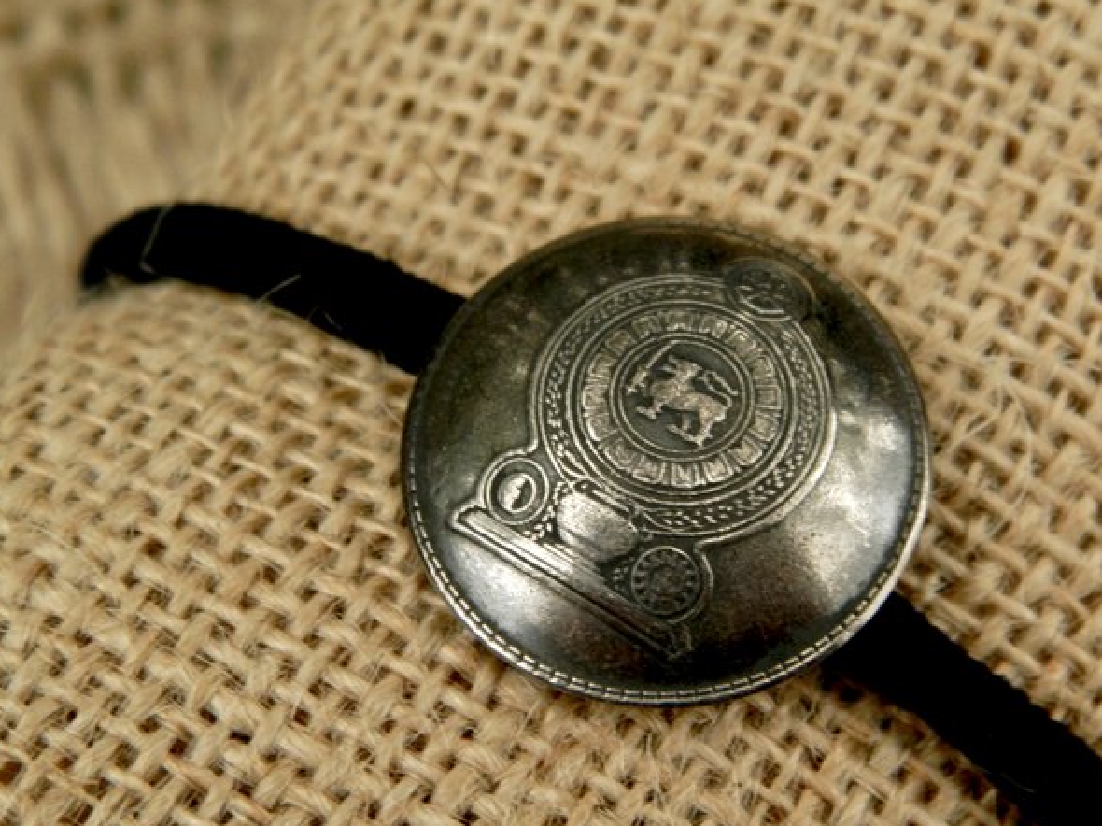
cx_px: 570
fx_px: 2832
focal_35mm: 89
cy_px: 413
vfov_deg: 16.6
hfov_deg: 22.0
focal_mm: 14.6
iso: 200
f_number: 4.2
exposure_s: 1/25
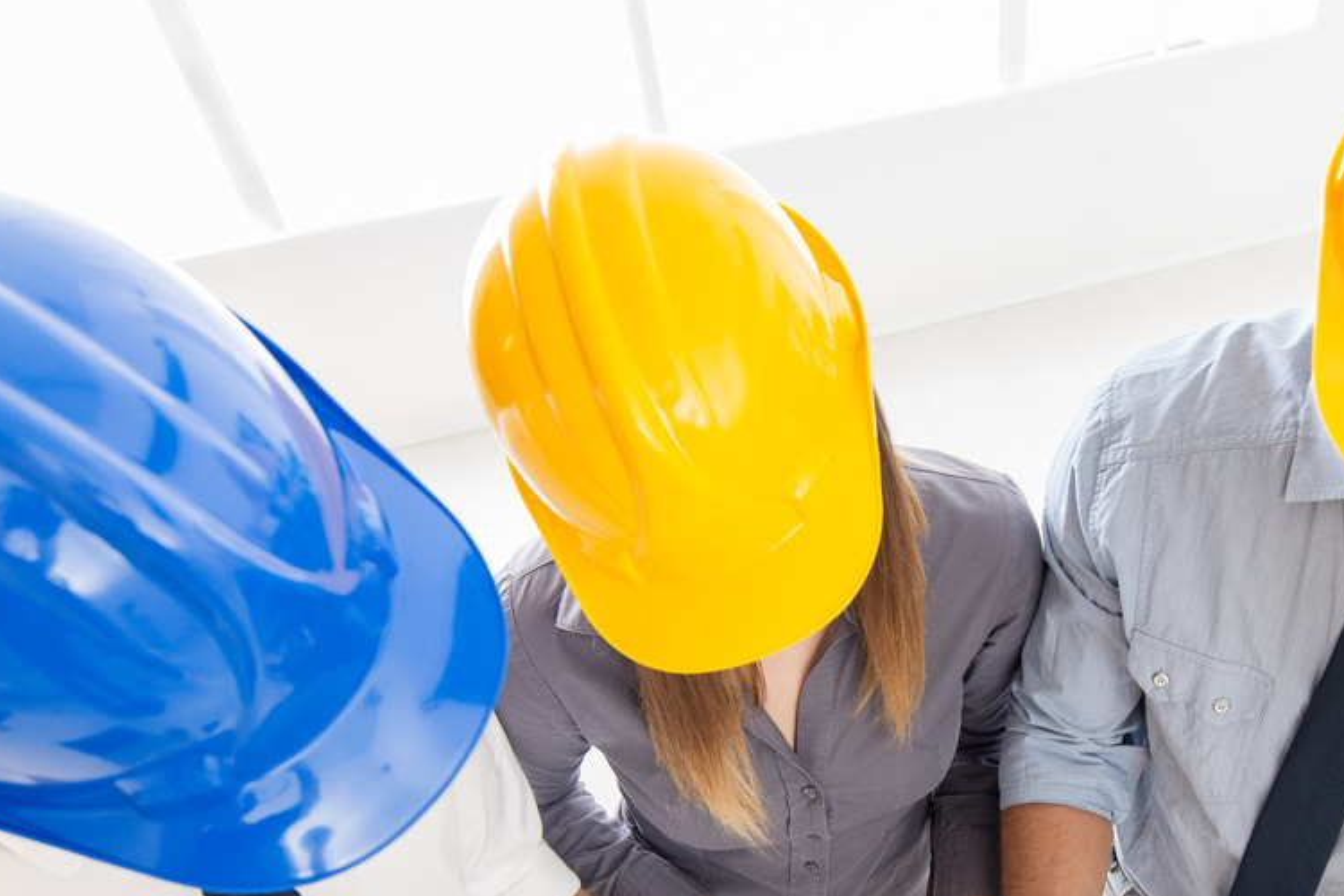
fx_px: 1344
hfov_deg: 51.6
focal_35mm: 36
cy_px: 815
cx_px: 945
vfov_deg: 34.7
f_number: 4
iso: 800
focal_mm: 16
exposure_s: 1/125
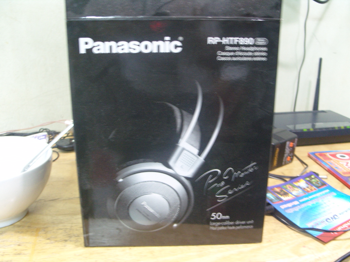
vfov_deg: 37.7
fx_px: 384
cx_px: 175
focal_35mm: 38
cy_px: 131
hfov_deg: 49.0
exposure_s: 1/4
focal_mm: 7.8
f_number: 2.8
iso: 200
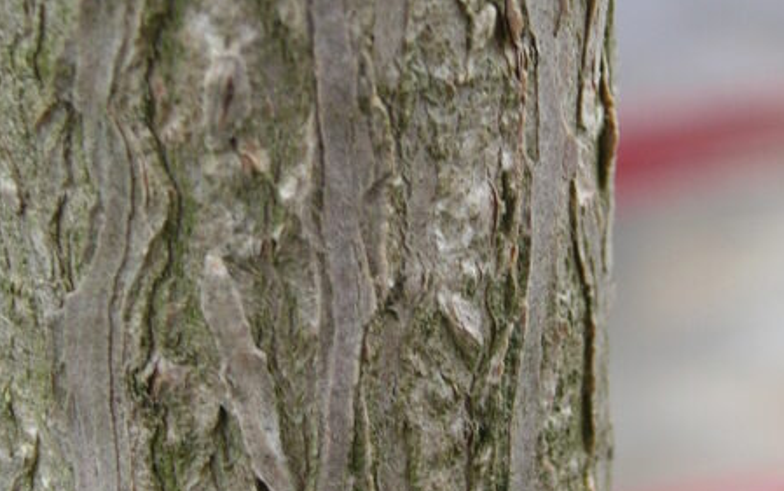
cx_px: 440
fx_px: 2992
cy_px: 178
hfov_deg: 14.9
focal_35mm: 140
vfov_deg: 9.4
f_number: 3.1
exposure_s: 1/47.4
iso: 50
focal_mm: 9.6
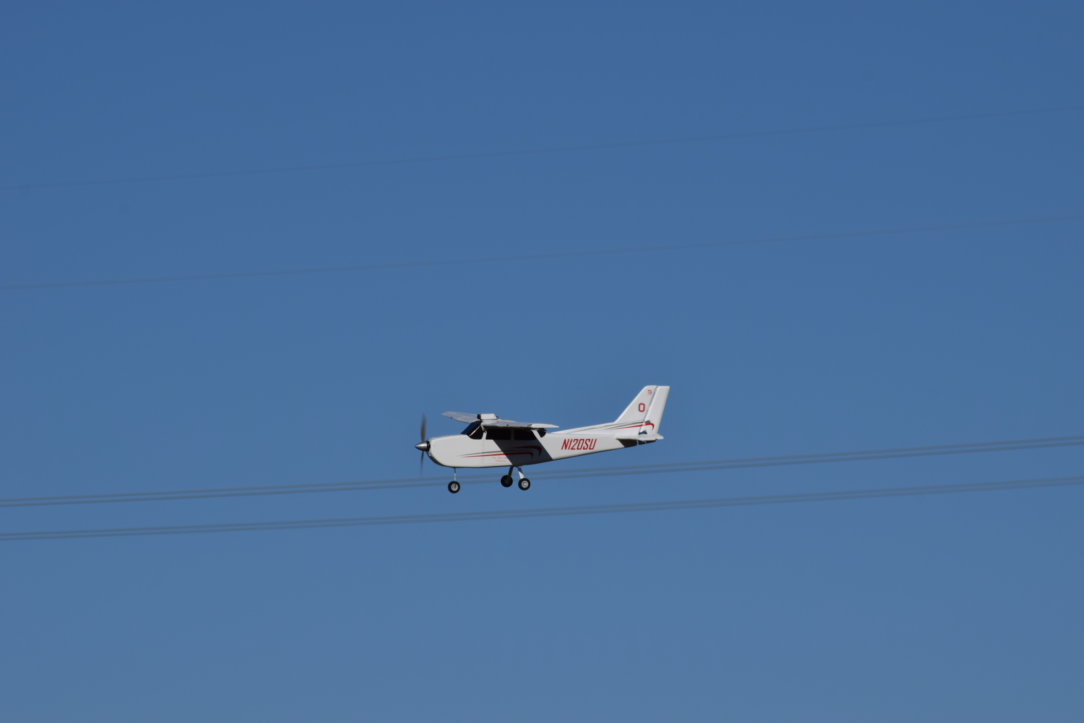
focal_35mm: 300
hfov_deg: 6.9
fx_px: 9033
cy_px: 362
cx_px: 542
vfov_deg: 4.6
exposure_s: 1/500
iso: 100
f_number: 13
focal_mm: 200
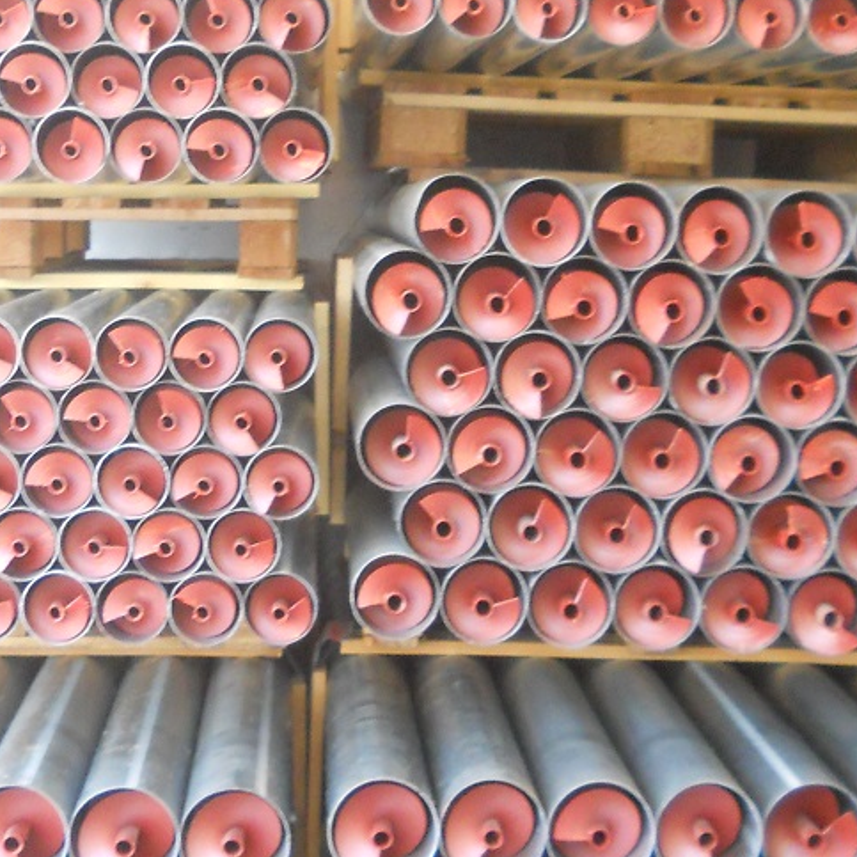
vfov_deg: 19.3
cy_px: 389
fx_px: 2521
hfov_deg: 19.3
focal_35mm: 90
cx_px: 337
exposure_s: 1/125
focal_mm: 6.72
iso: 400
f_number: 3.1
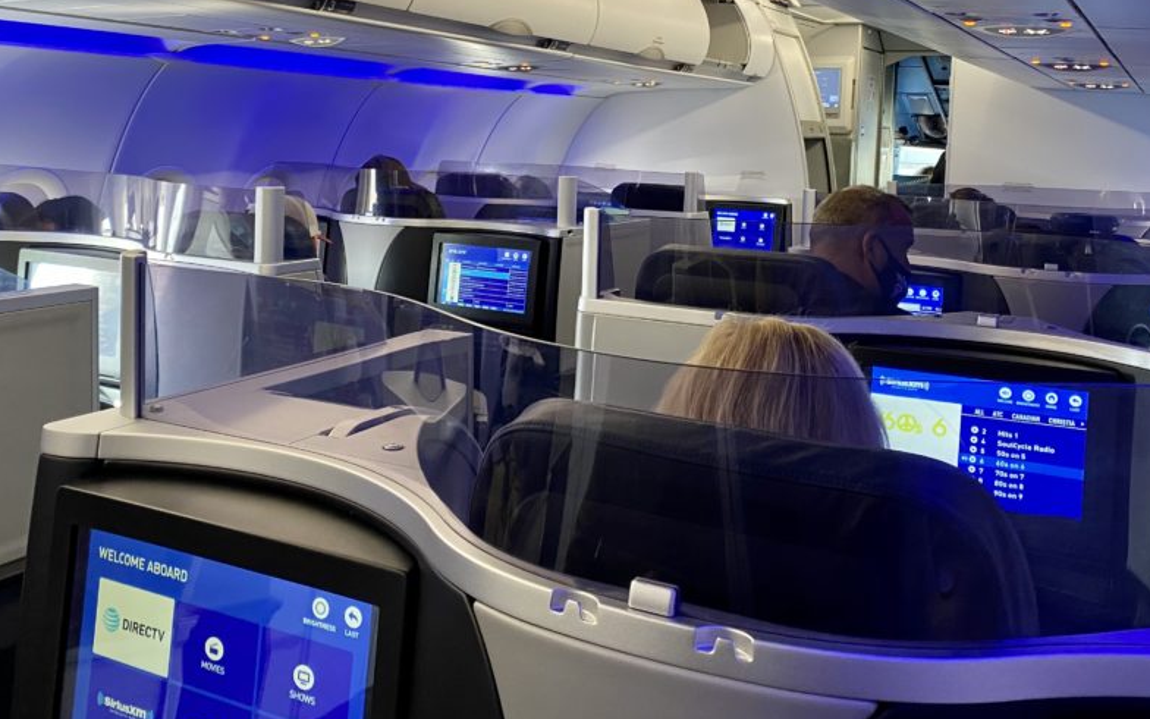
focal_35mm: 36
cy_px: 217
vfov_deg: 34.9
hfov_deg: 54.0
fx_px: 1128
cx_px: 559
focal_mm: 4.25
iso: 200
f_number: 1.8
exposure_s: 1/52
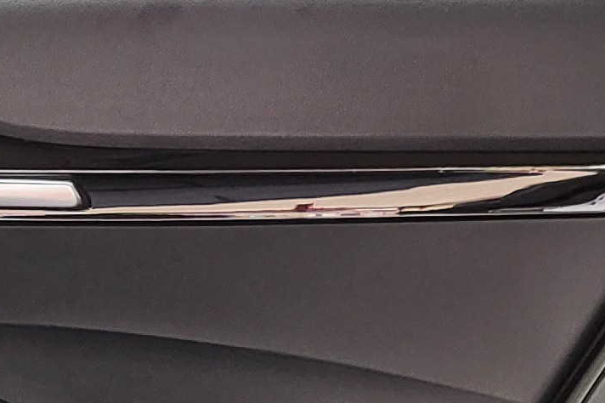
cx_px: 331
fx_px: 2553
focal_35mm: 152
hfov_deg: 13.5
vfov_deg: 8.3
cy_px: 942
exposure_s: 1/120
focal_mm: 5.4
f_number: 1.8
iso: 160
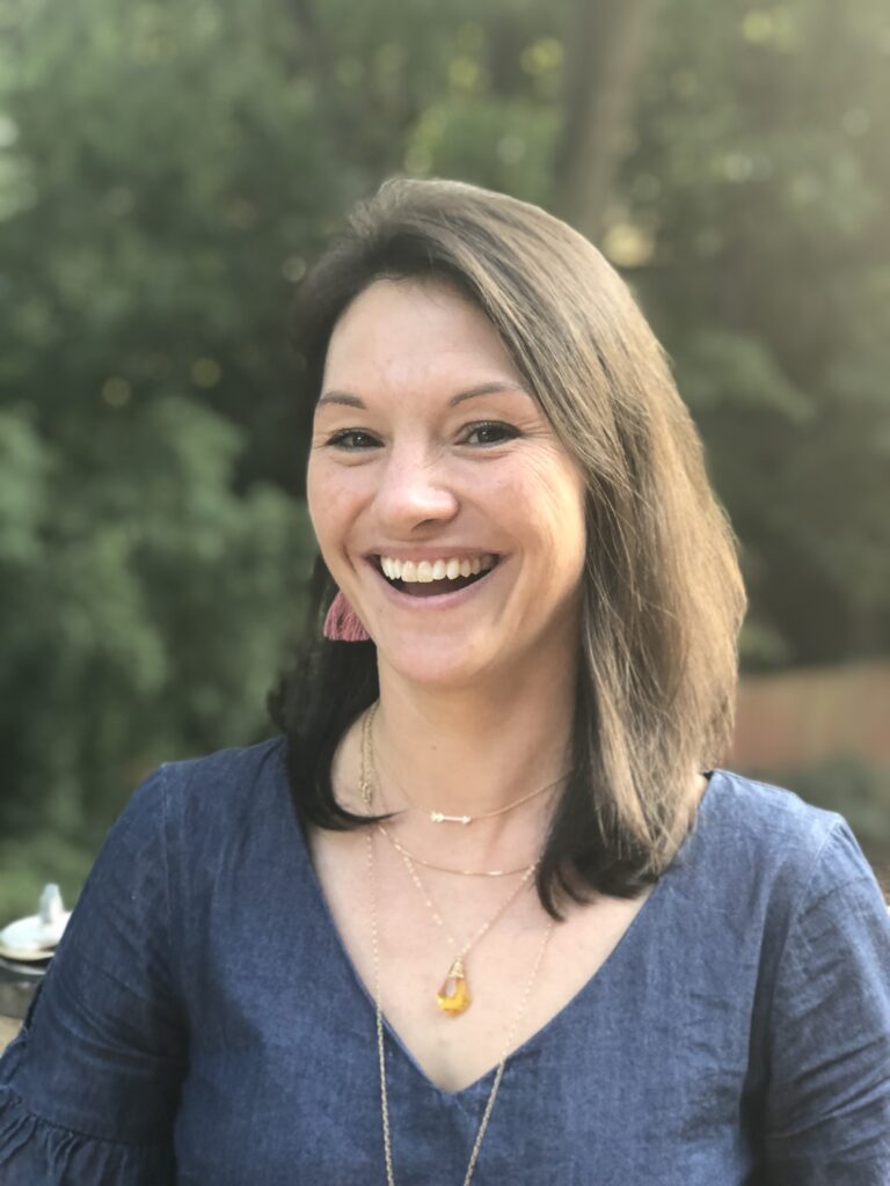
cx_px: 445
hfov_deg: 25.7
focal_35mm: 57
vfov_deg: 33.8
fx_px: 1954
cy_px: 593
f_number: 2.8
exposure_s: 1/60
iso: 100
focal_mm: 6.6
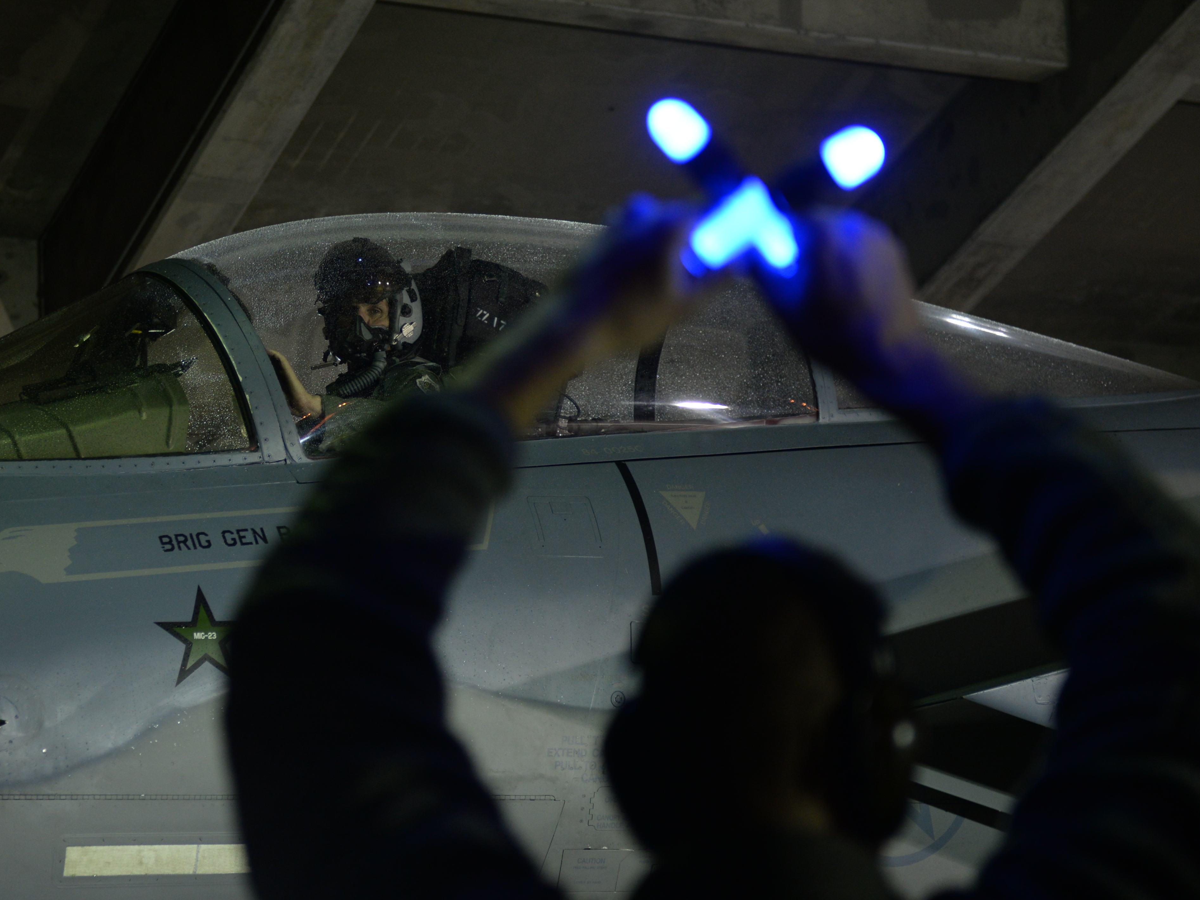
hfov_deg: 20.5
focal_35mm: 95
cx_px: 350
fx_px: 3293
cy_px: 521
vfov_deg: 15.6
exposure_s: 1/45
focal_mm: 62
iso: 800
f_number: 2.8
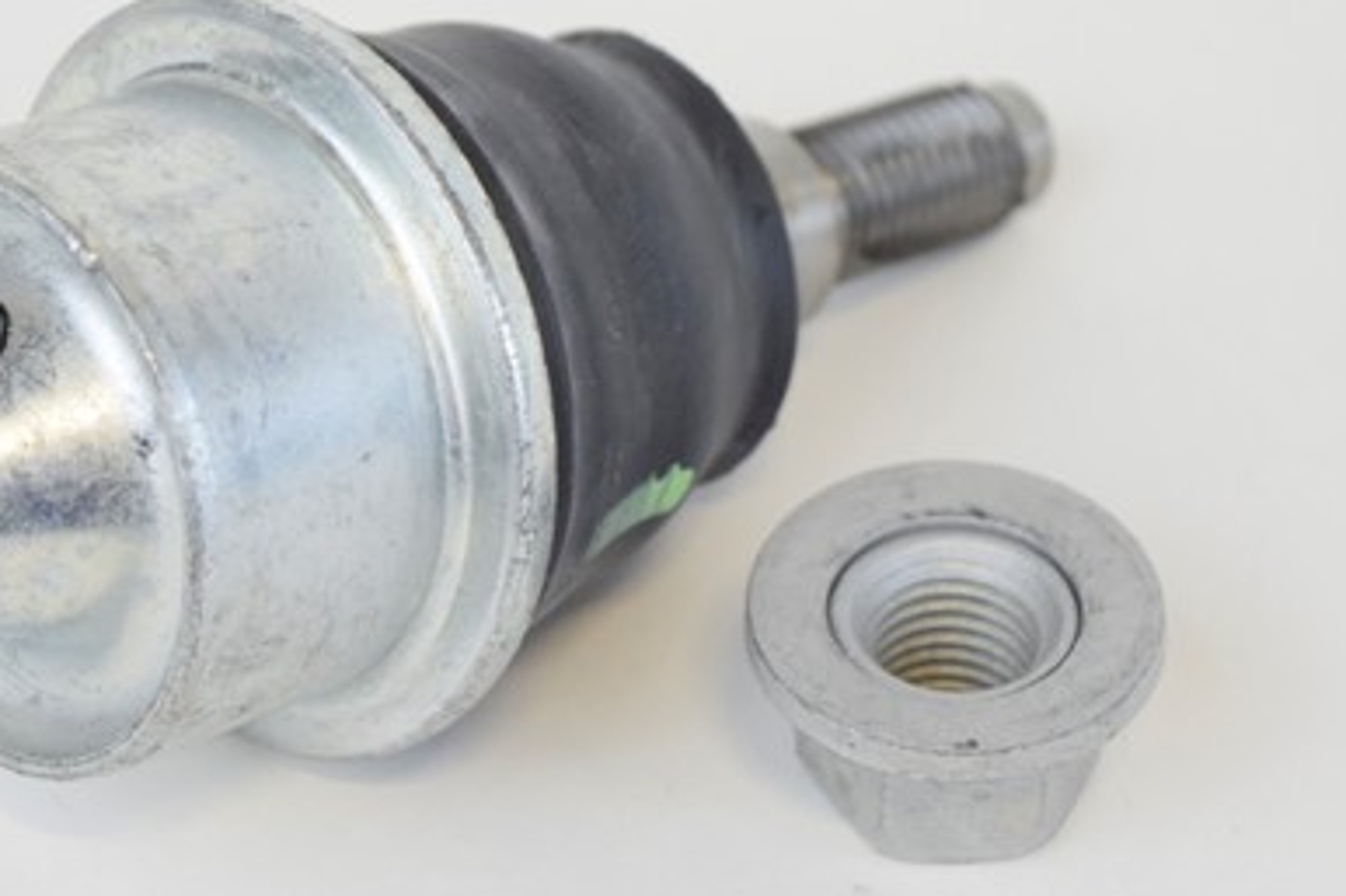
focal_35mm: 137
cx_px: 603
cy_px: 350
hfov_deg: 15.0
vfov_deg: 10.0
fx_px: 5113
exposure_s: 1/60
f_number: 5.6
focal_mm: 55
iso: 1600
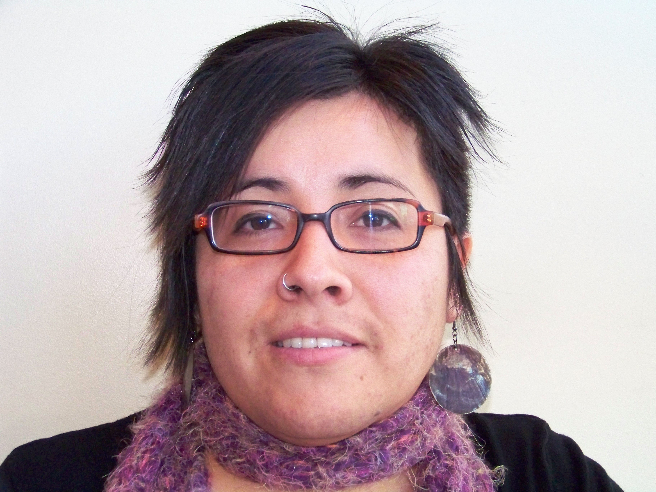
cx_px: 328
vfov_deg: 25.7
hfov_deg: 33.8
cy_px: 246
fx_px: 1080
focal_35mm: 57
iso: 800
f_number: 3.2
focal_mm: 11.7
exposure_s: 1/160
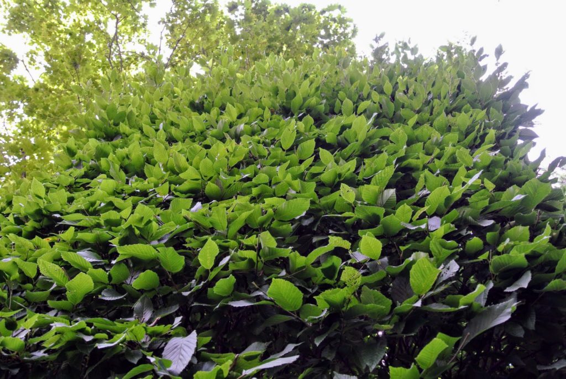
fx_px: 488
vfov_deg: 42.5
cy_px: 190
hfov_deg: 60.2
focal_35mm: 31
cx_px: 283
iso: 110
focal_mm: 11.8
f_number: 3.8
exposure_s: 1/125
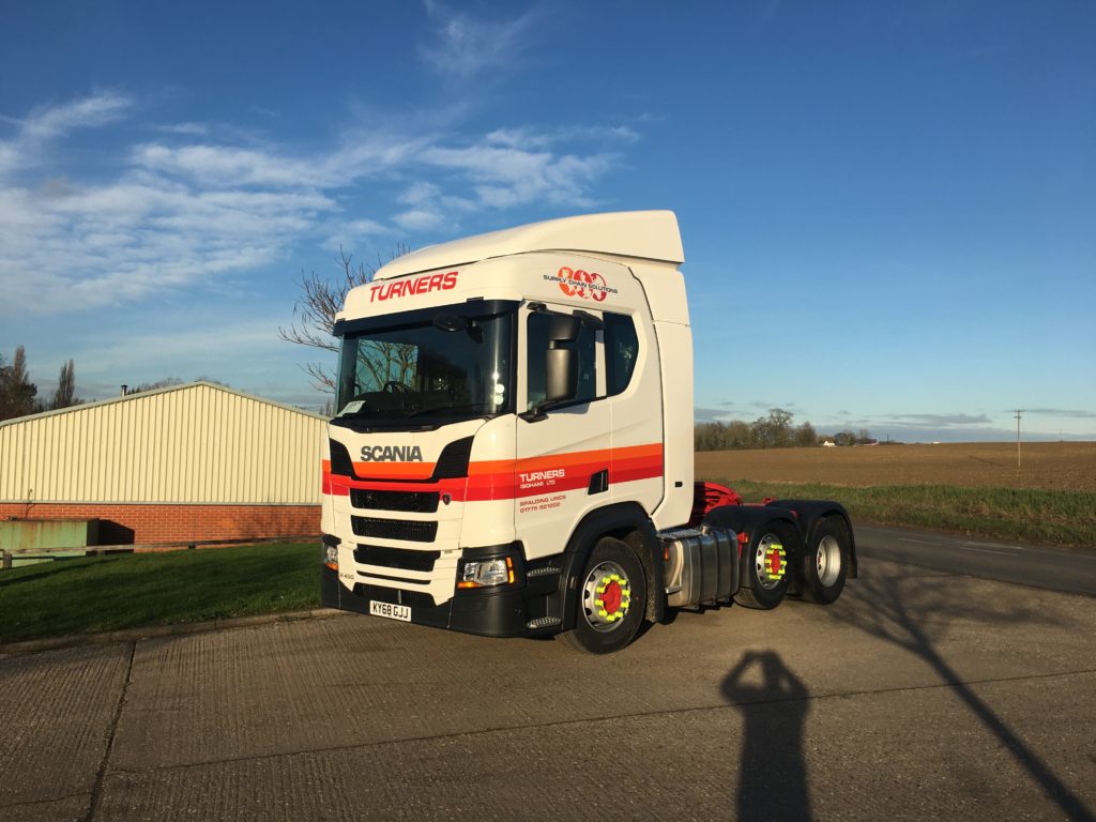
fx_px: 918
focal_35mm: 29
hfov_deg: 61.7
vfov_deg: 48.2
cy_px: 411
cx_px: 548
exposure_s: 1/1748
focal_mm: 4.15
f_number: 2.2
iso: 25
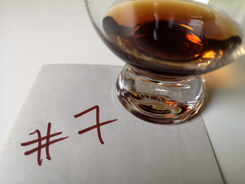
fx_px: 191
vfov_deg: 51.4
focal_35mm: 27
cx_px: 122
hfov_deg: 65.3
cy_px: 92
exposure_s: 1/33.3
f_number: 1.8
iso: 250
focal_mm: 5.58
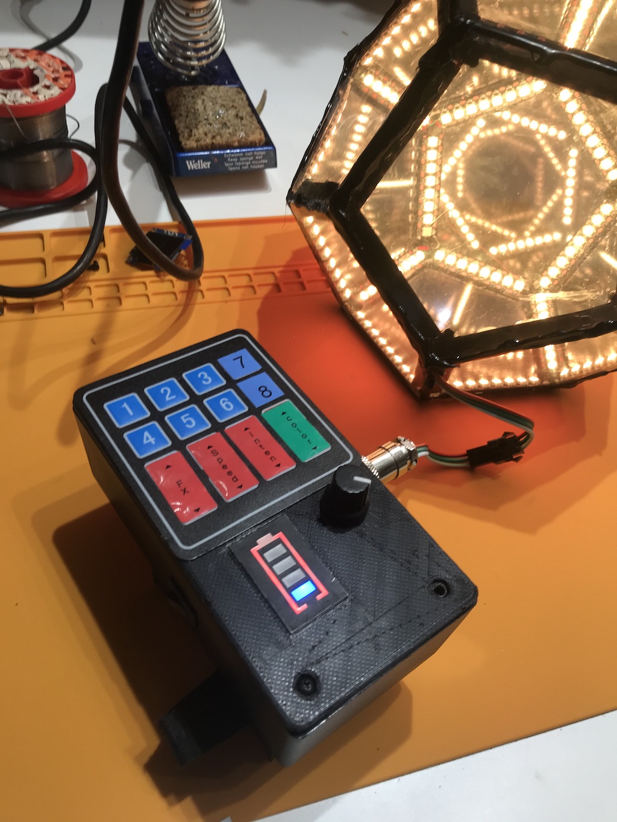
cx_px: 308
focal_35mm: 28
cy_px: 411
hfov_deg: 49.8
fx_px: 665
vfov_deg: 63.4
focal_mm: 3.99
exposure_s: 1/50
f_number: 1.8
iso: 25
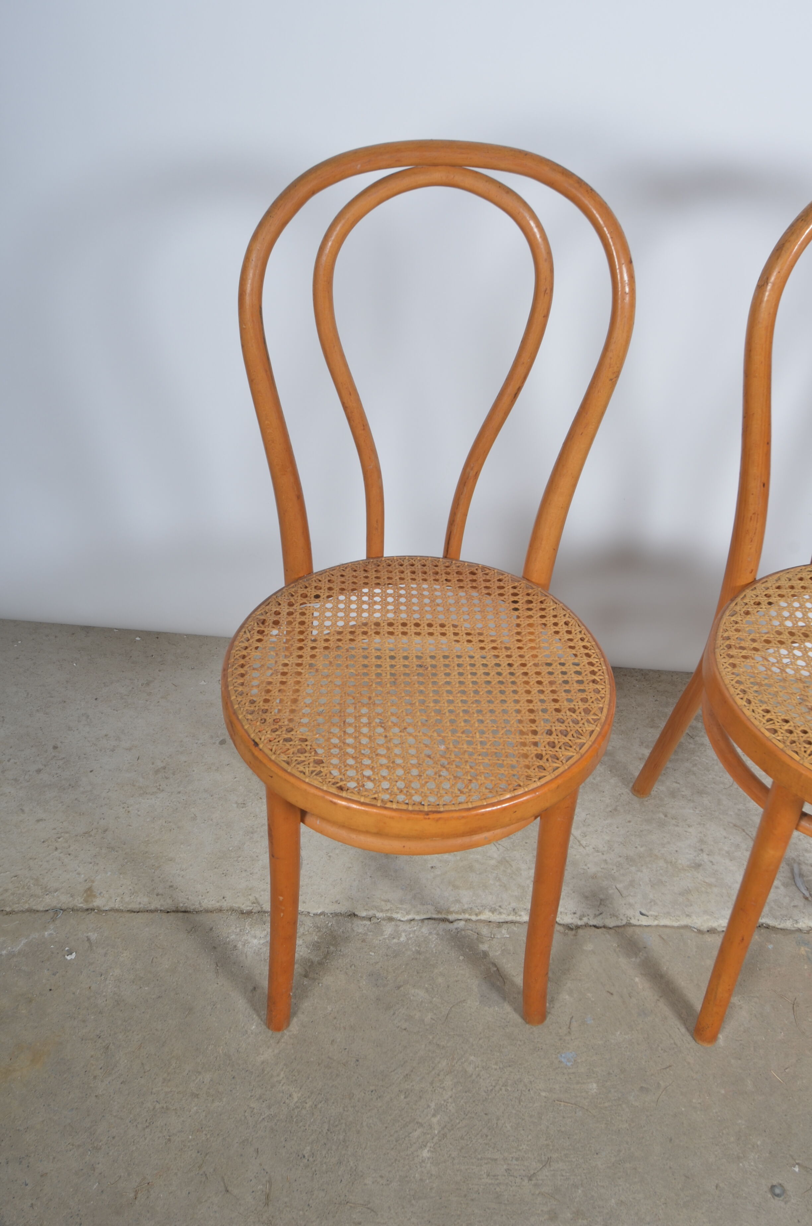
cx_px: 406
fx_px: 1121
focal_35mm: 33
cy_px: 613
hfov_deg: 39.8
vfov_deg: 57.3
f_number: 10
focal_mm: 22
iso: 100
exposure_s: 1/160
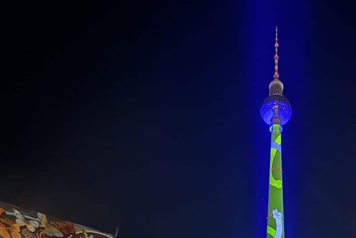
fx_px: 277
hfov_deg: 60.9
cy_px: 193
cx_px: 278
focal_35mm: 28
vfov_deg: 44.0
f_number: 2.2
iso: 2500
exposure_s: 1/8
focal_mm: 2.22
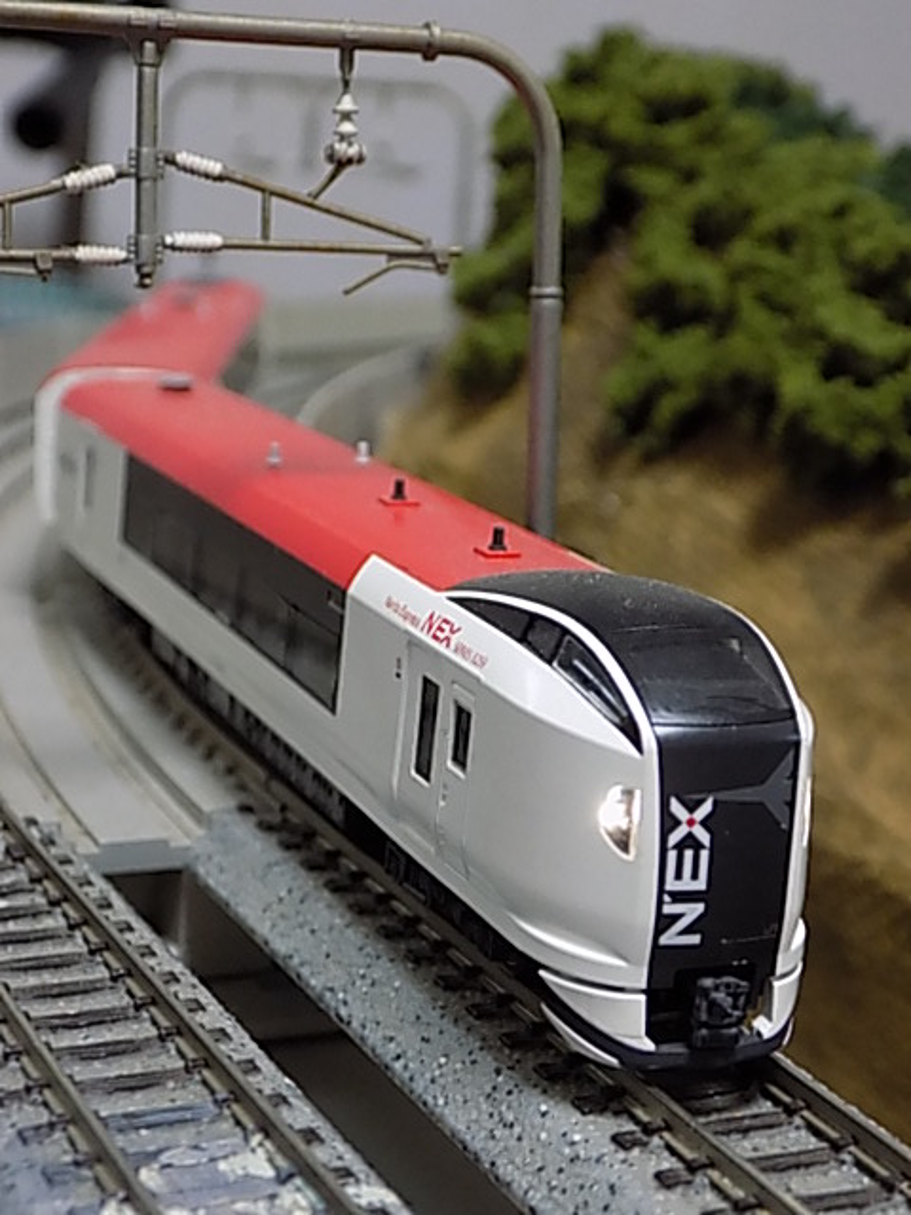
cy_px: 608
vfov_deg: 32.7
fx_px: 2070
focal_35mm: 59
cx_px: 456
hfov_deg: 24.8
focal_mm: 10.5
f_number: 4
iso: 400
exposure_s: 1/10
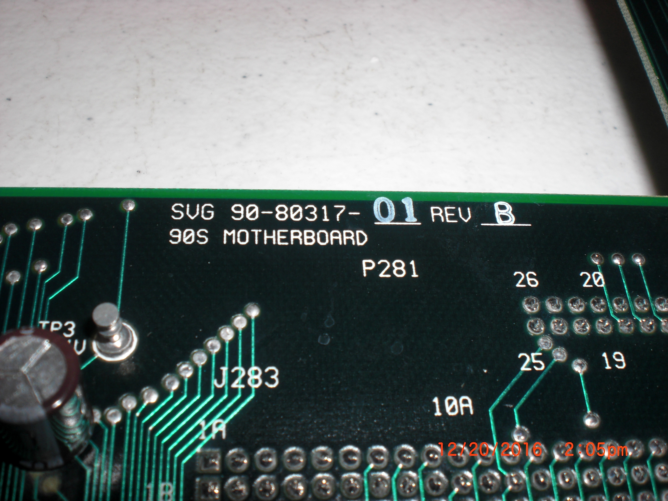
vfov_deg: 37.7
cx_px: 334
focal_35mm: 38
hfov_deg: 49.0
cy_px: 250
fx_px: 733
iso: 64
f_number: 5.6
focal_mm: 6.3
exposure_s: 1/60
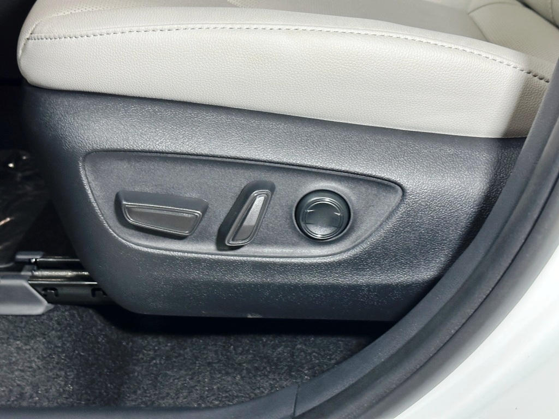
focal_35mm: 48
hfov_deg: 39.7
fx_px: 775
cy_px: 210
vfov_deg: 30.3
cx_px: 280
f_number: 1.78
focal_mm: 6.86
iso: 320
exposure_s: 1/40
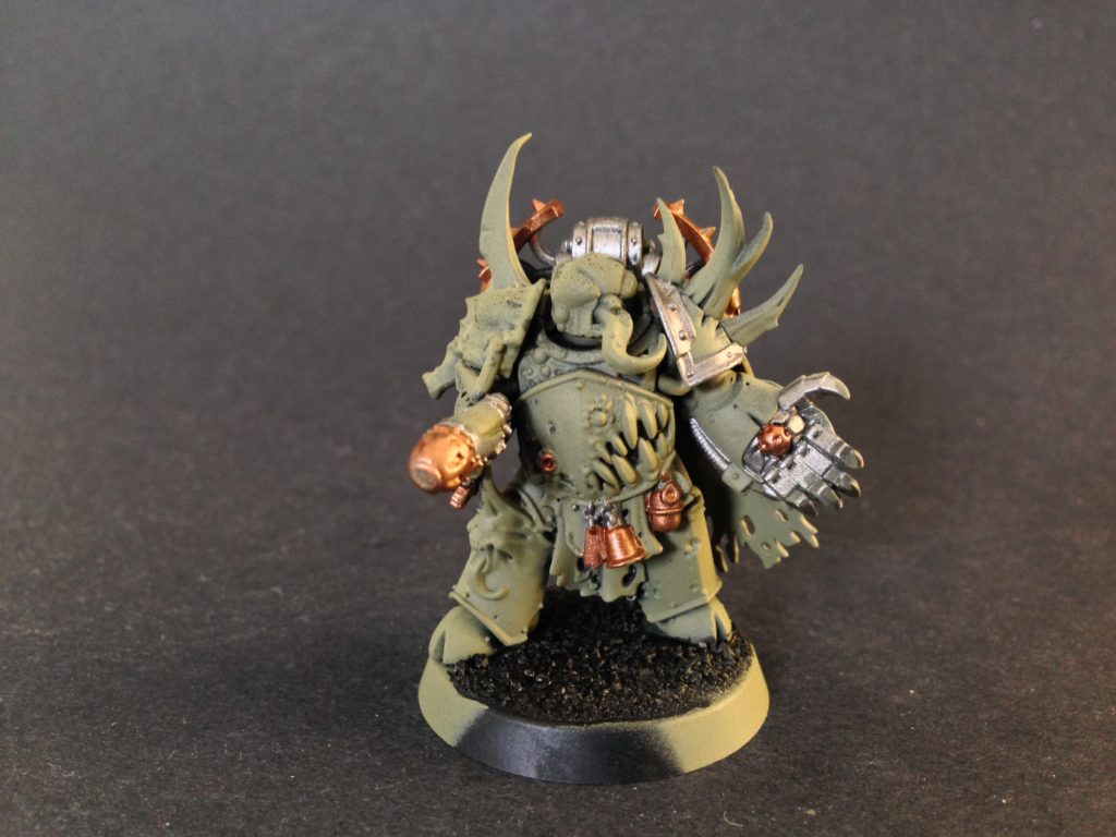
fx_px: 1064
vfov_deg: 42.9
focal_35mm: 33
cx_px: 558
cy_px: 418
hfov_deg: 55.4
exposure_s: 1/20
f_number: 2.4
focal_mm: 4.12
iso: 100
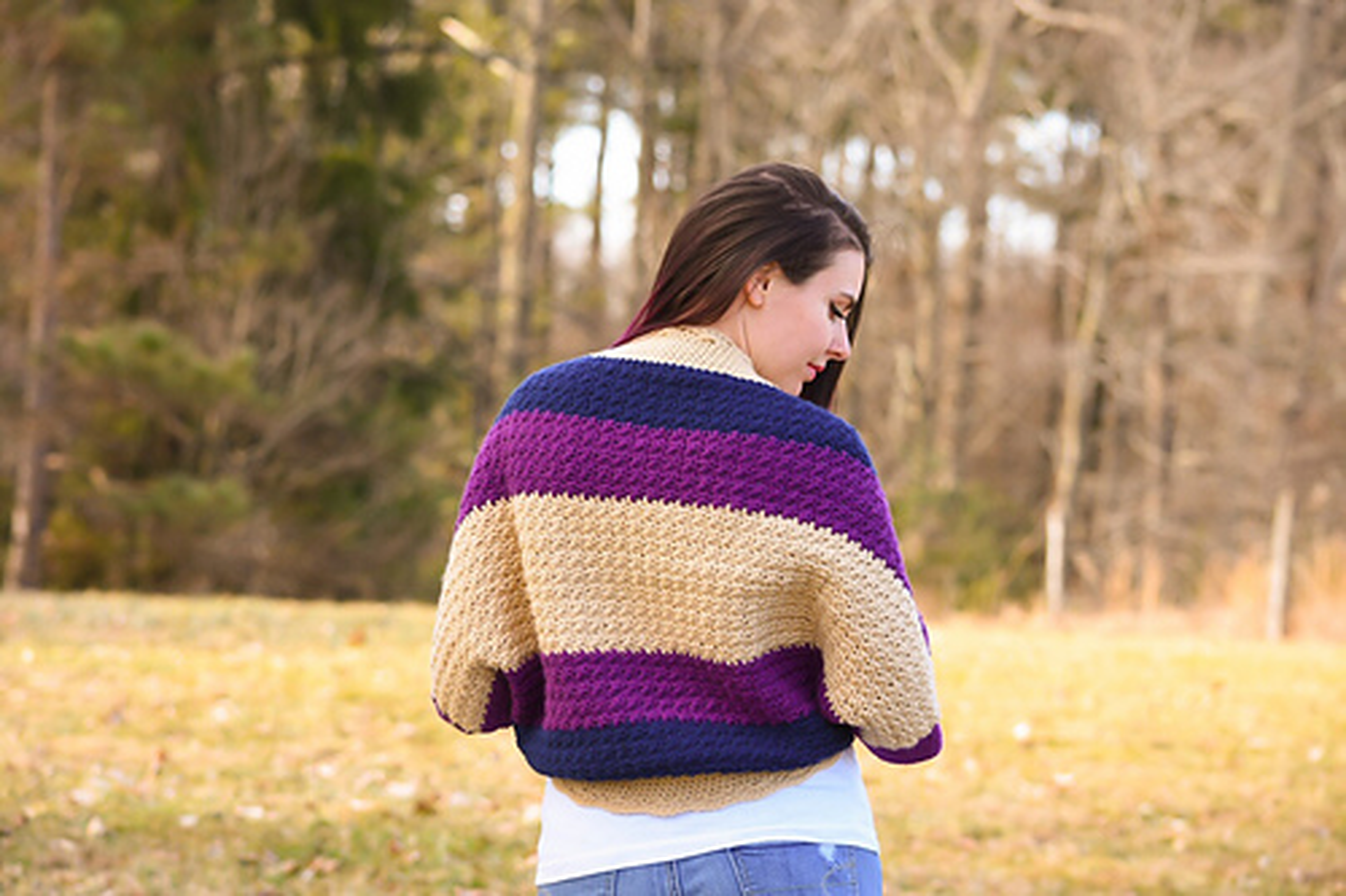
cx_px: 673
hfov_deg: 13.7
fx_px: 5606
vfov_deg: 9.1
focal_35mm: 150
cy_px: 448
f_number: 6.3
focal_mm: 100
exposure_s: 1/160
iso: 200
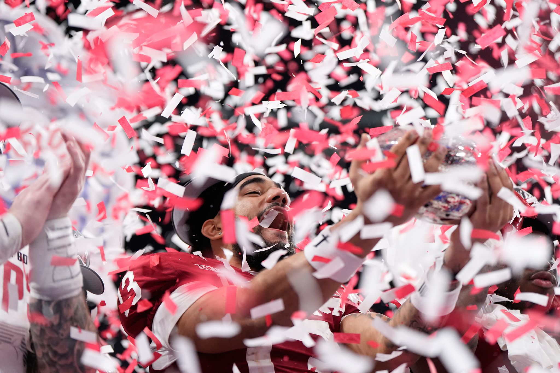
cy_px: 186
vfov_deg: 13.6
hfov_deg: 20.2
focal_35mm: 101
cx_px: 280
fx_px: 1571
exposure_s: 1/2500
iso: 3200
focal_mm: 101
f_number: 2.8
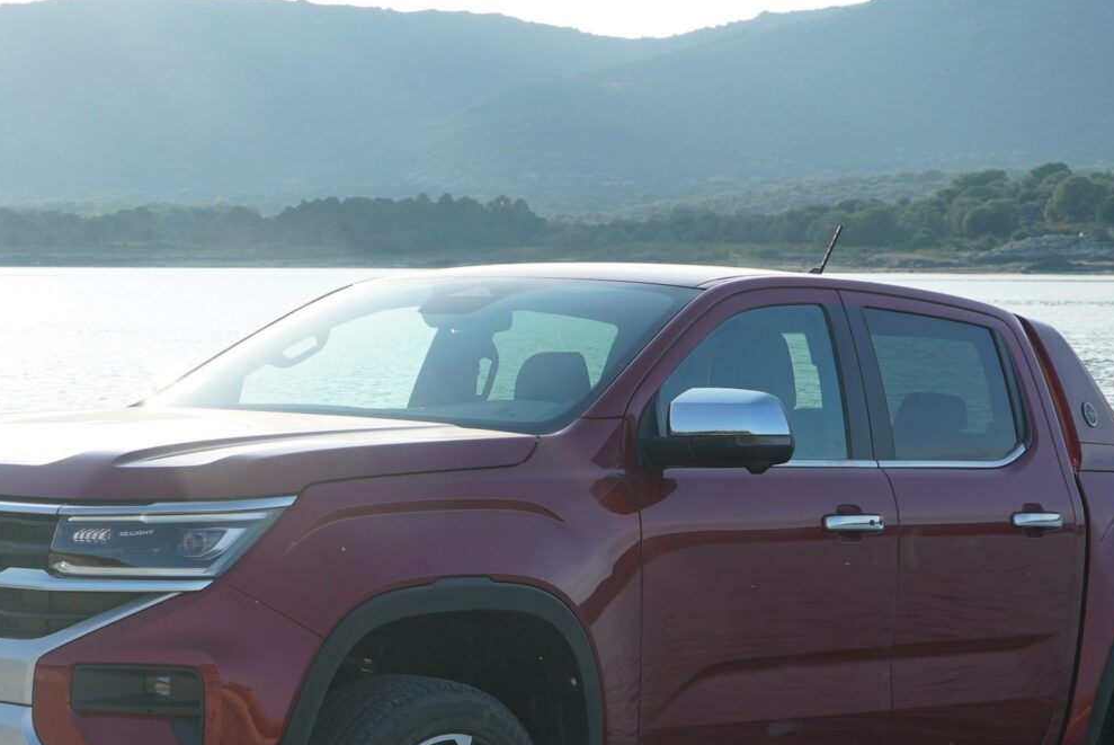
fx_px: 2756
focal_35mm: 89
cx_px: 337
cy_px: 533
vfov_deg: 15.3
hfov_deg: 22.7
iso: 100
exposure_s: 1/125
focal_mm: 43
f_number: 10
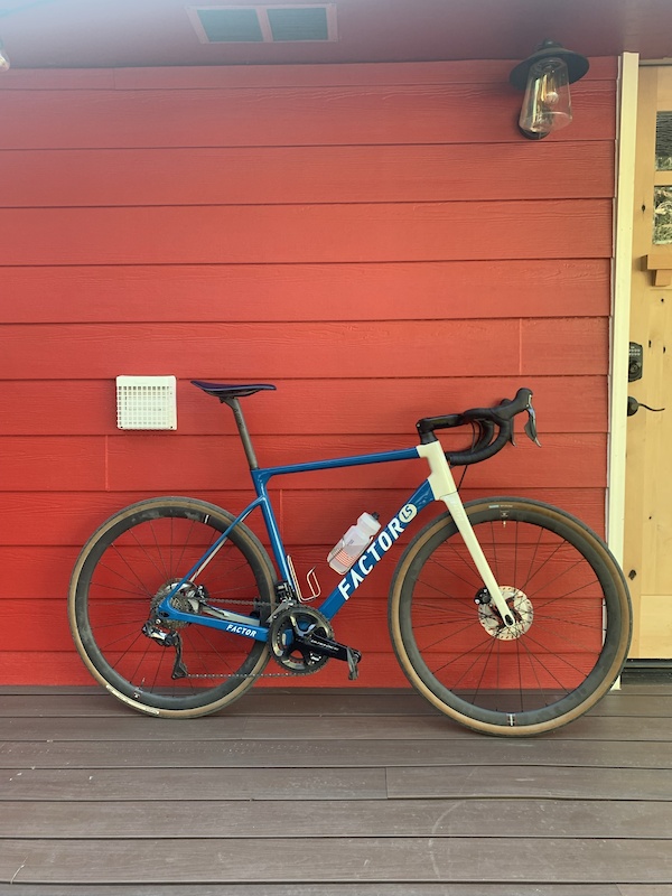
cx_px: 336
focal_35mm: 26
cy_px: 448
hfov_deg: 53.1
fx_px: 673
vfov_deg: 67.3
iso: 64
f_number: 1.8
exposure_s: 1/121
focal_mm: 4.25
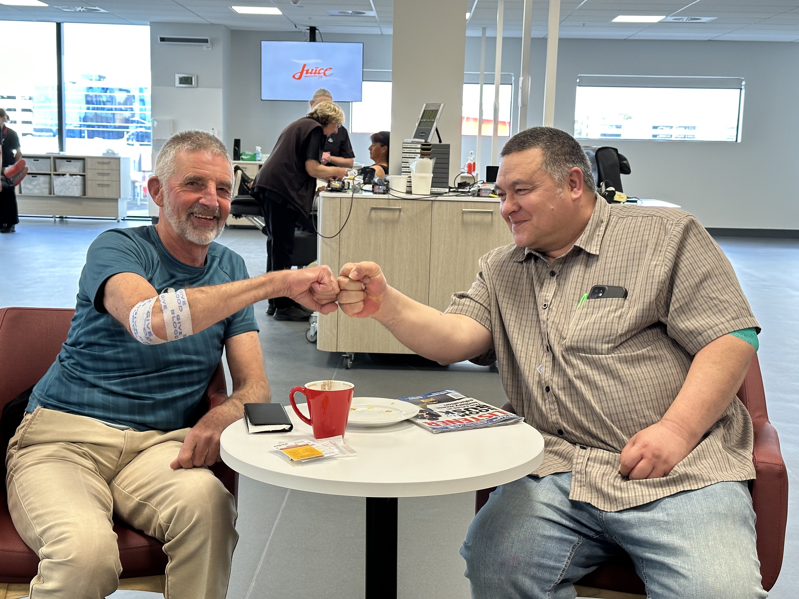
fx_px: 1108
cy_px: 300
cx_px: 400
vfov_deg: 30.3
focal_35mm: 48
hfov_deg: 39.7
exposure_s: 1/50
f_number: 1.78
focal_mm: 6.86
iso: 64
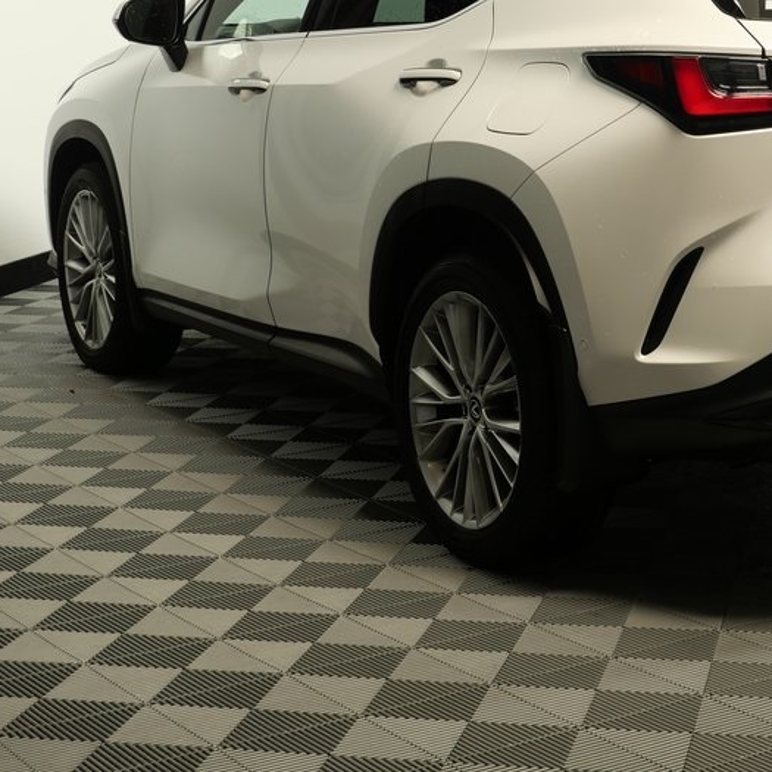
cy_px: 234
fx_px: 1741
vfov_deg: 24.8
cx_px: 616
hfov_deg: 24.6
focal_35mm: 69
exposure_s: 1/200
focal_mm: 20
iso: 250
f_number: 5.6
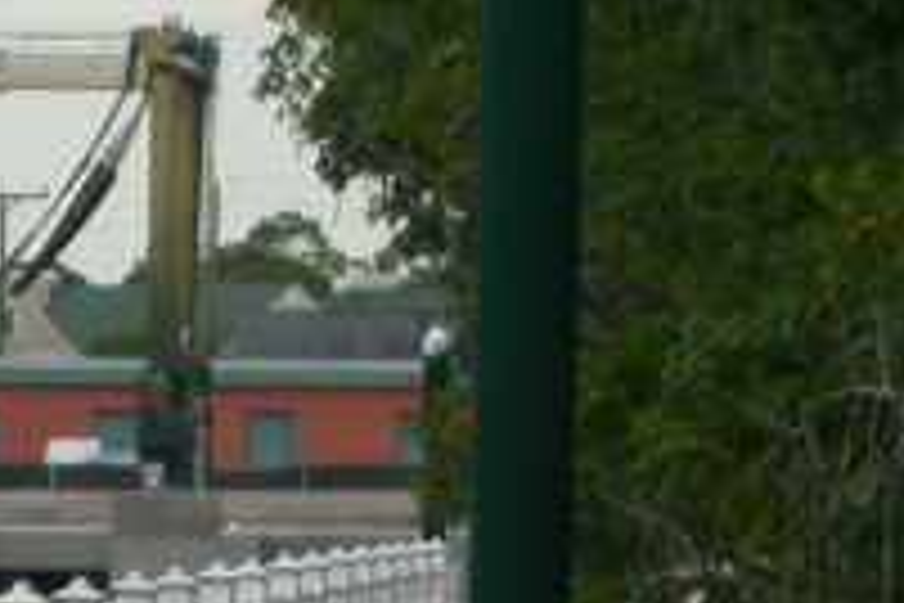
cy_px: 932
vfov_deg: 2.2
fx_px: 15342
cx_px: -166
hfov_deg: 3.4
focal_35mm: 611
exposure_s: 1/180
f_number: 5.1
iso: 100
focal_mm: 32
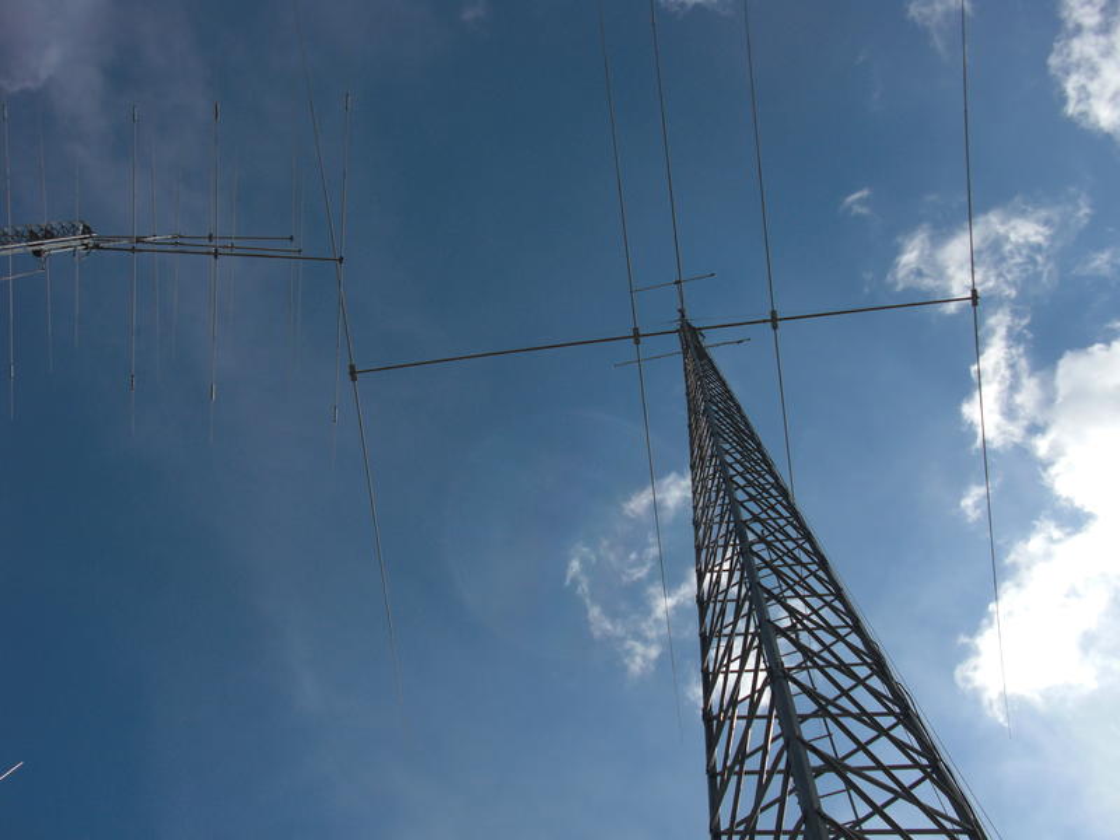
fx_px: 1165
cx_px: 560
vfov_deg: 39.7
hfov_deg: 51.4
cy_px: 420
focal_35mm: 36
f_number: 7.9
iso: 50
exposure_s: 1/250
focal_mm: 6.3
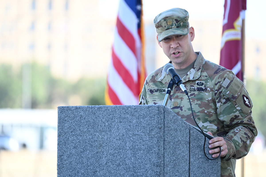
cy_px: 88
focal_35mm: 400
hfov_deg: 5.2
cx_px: 133
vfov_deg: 3.4
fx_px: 2953
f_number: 5.6
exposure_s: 1/400
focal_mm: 400
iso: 640
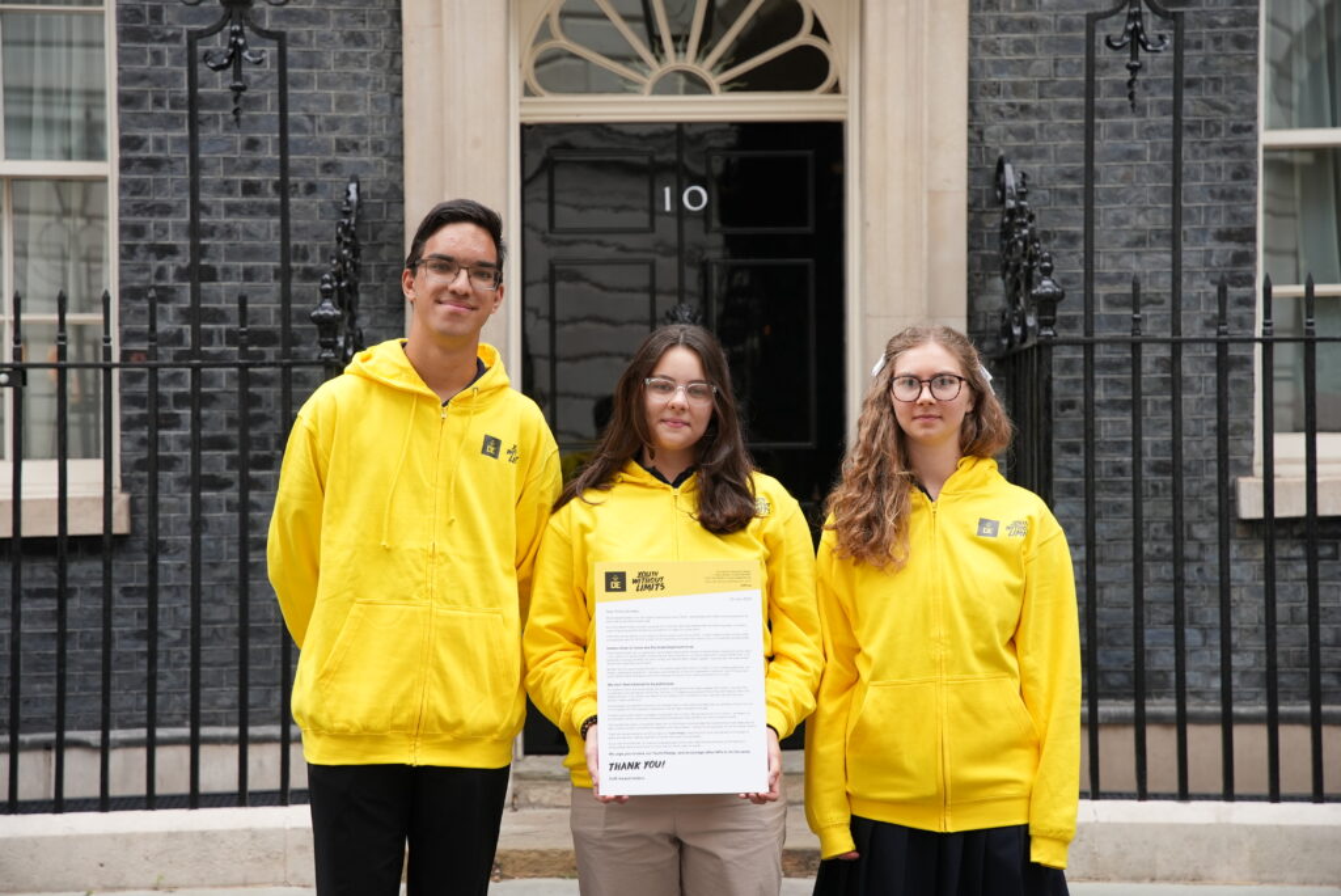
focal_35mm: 70
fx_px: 2609
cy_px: 448
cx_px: 670
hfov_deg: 28.8
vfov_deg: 19.5
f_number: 4.5
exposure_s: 1/250
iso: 500
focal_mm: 70
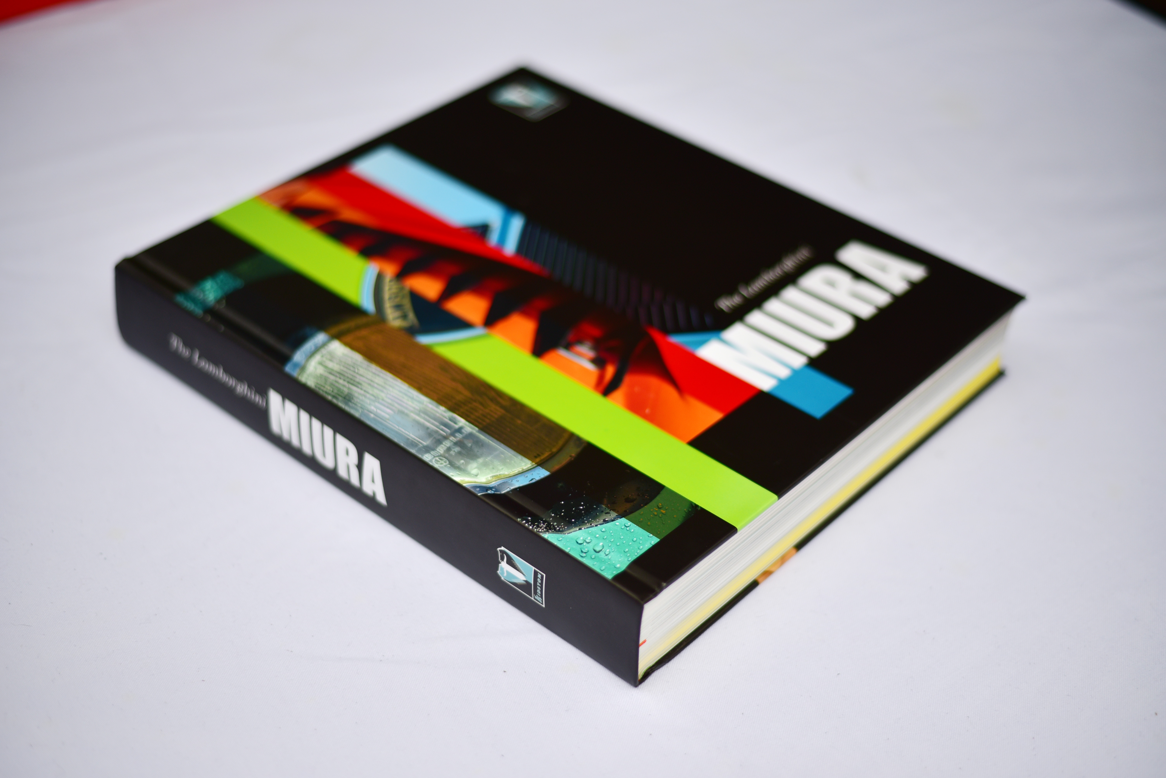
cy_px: 389
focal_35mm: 50
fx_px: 1620
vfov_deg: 27.0
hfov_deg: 39.6
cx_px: 583
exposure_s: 1/4000
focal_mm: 50
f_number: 1.8
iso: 200
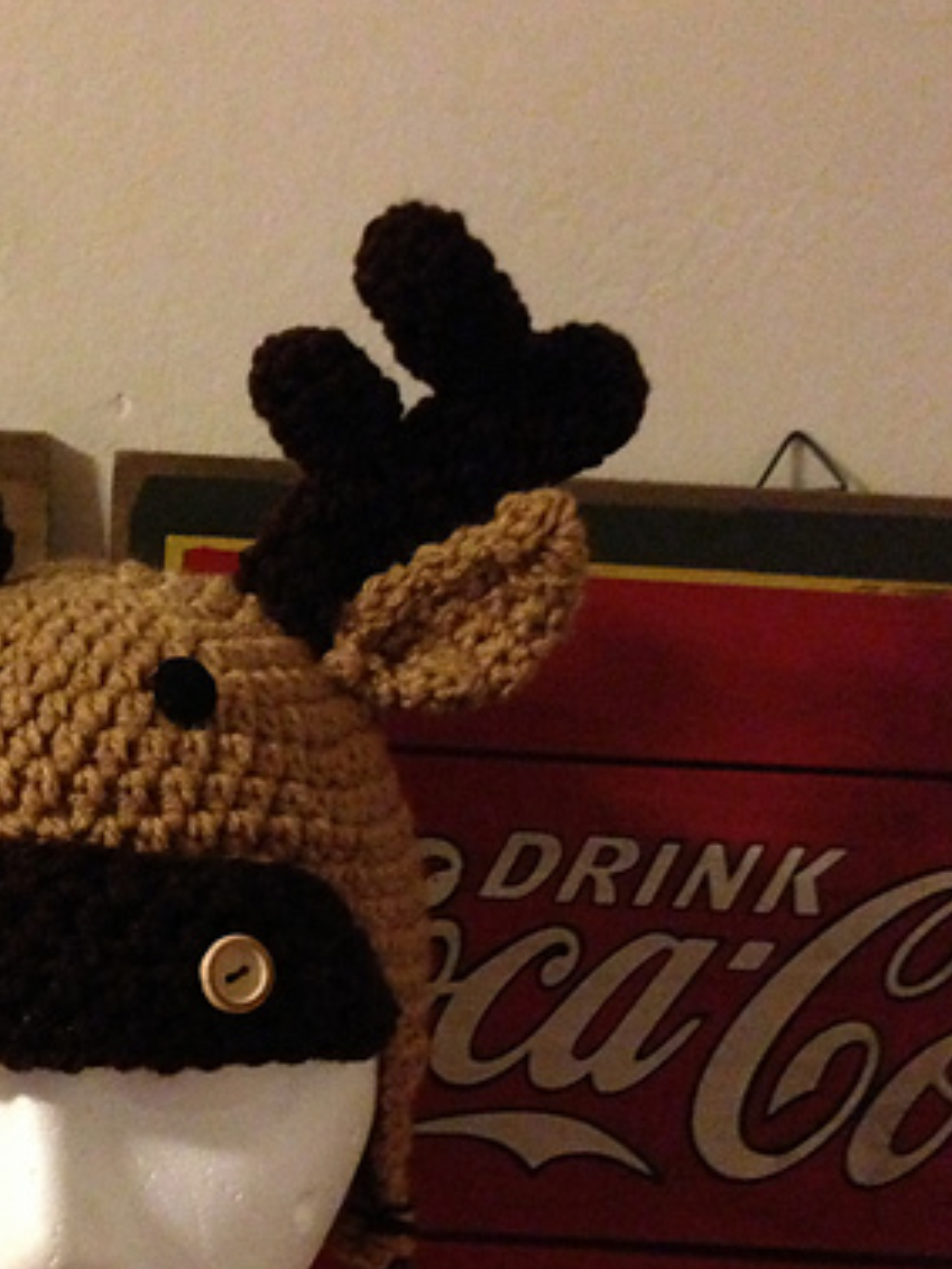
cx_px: 158
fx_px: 2052
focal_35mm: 56
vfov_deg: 33.6
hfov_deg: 25.6
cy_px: 956
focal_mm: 4.13
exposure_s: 1/15
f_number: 2.4
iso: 800
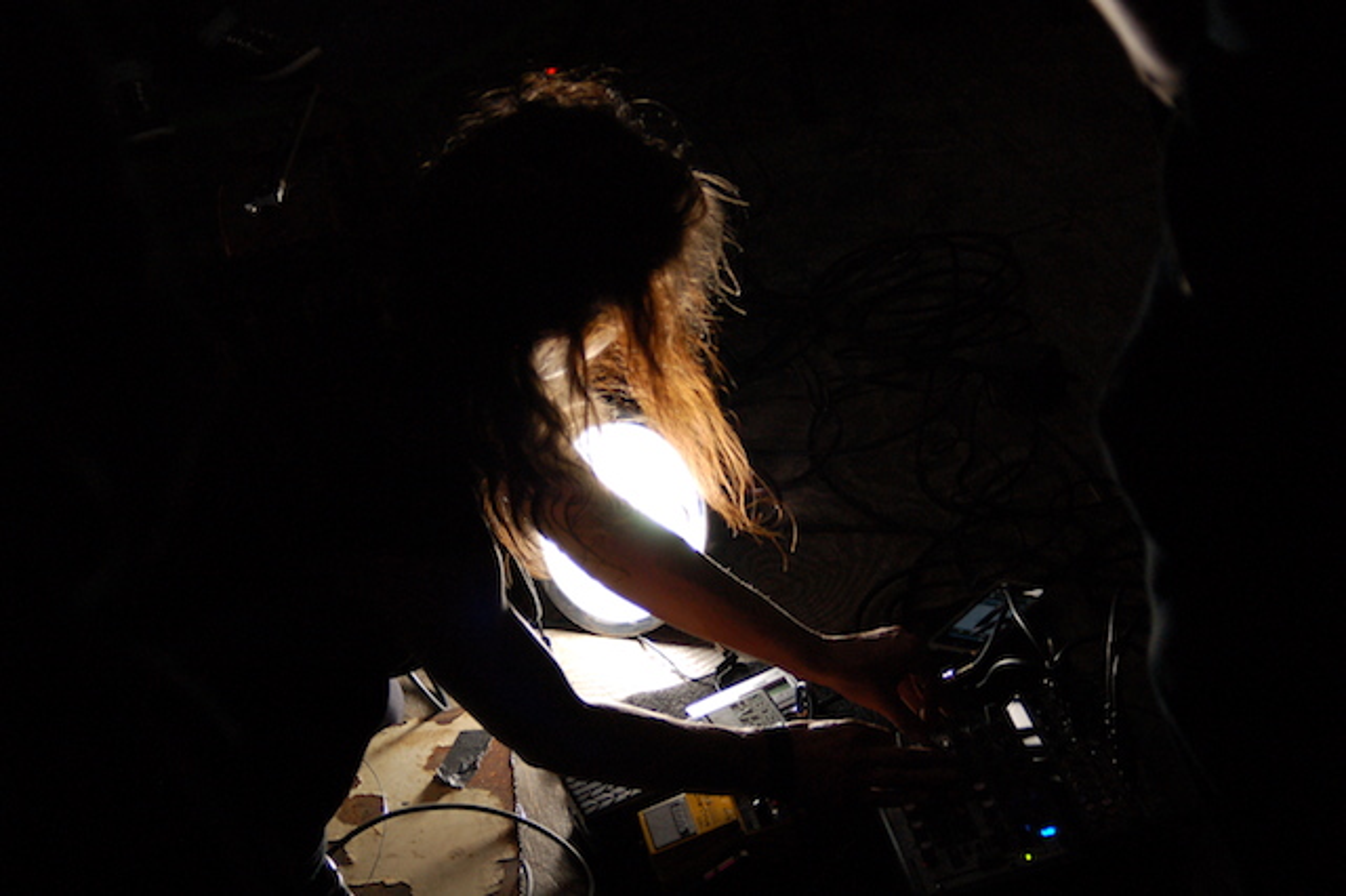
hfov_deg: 26.0
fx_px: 2915
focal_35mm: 78
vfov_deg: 17.5
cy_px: 448
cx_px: 673
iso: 800
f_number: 4.5
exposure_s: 1/30
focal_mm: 52
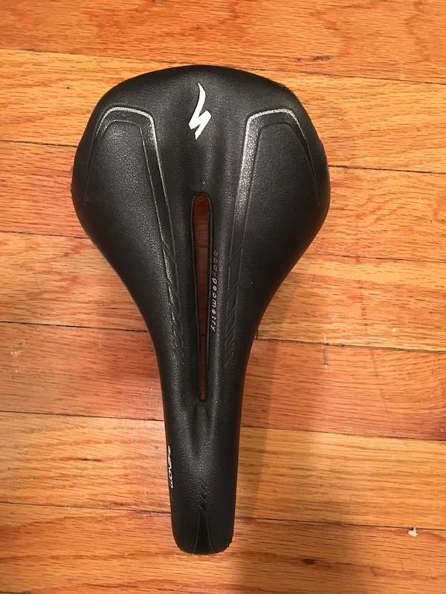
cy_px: 297
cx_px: 223
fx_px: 498
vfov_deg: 61.7
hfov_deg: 48.2
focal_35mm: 29
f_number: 2.2
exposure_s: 1/15
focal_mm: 4.15
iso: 320
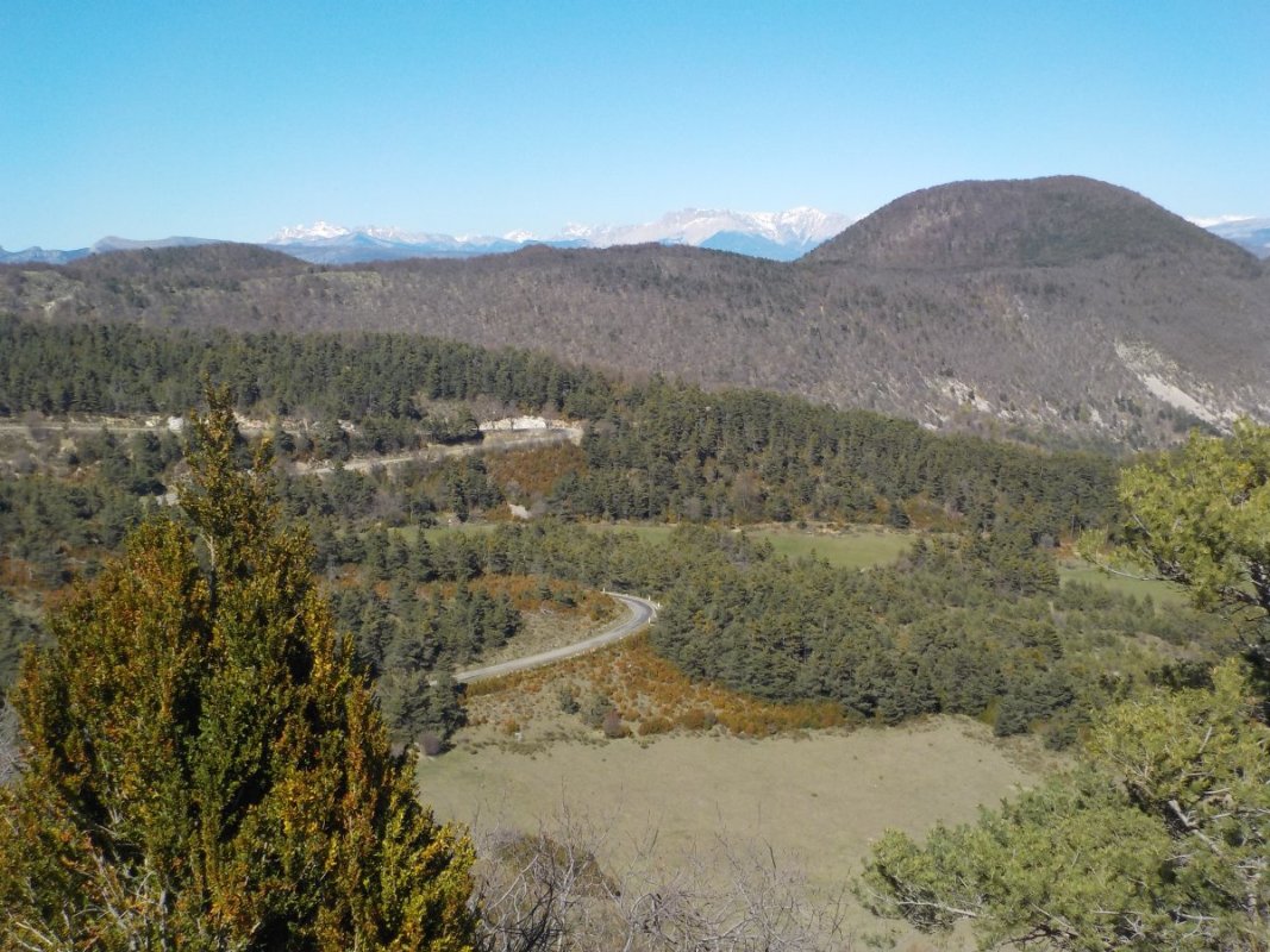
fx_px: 1724
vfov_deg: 30.9
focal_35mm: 47
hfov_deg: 40.4
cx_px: 635
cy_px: 476
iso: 125
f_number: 4.2
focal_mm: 6.4
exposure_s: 1/1000
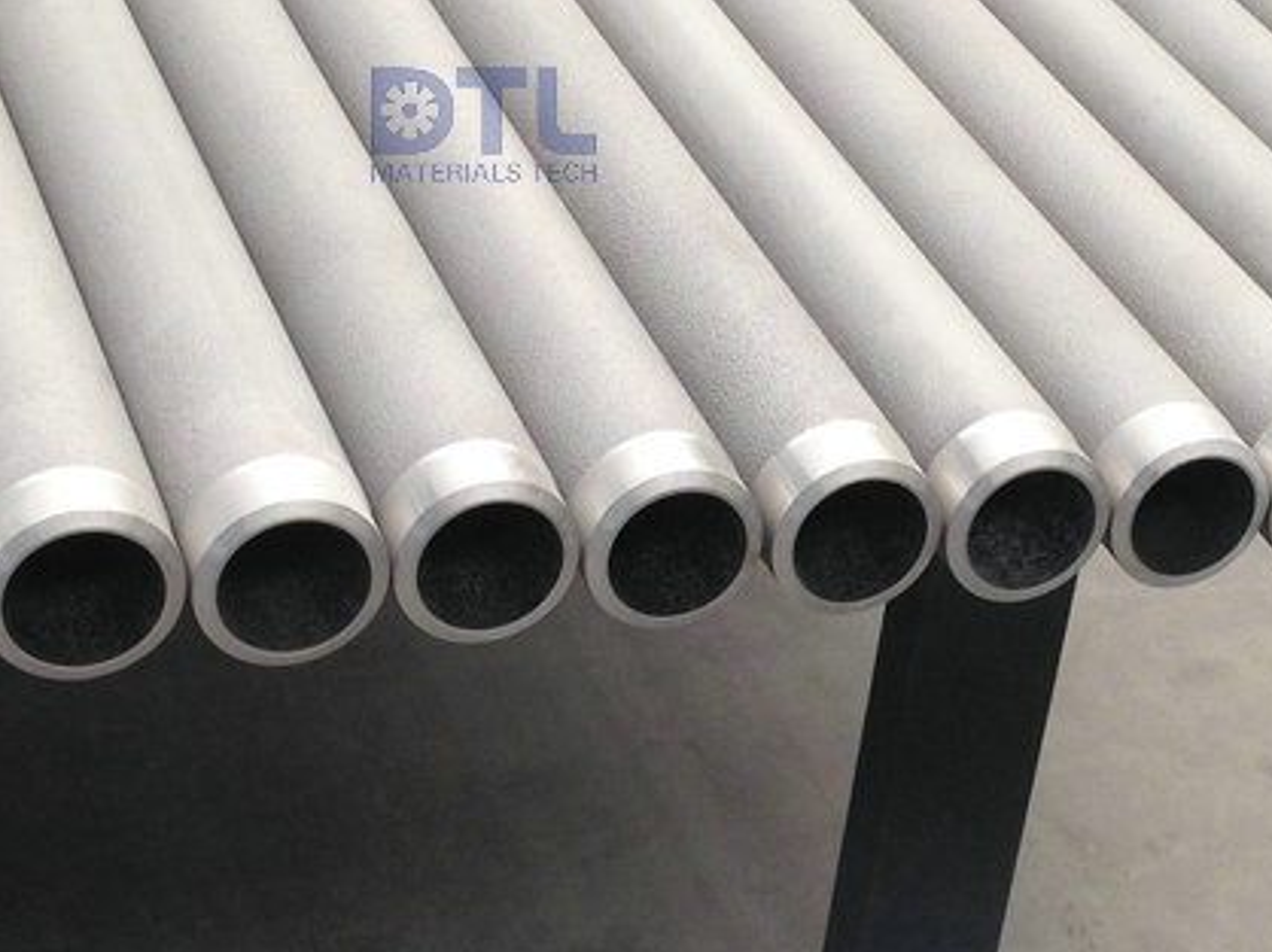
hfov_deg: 28.9
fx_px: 2461
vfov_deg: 21.5
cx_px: 484
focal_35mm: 67
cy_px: 125
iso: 50
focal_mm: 4.28
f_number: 2.4
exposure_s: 1/190
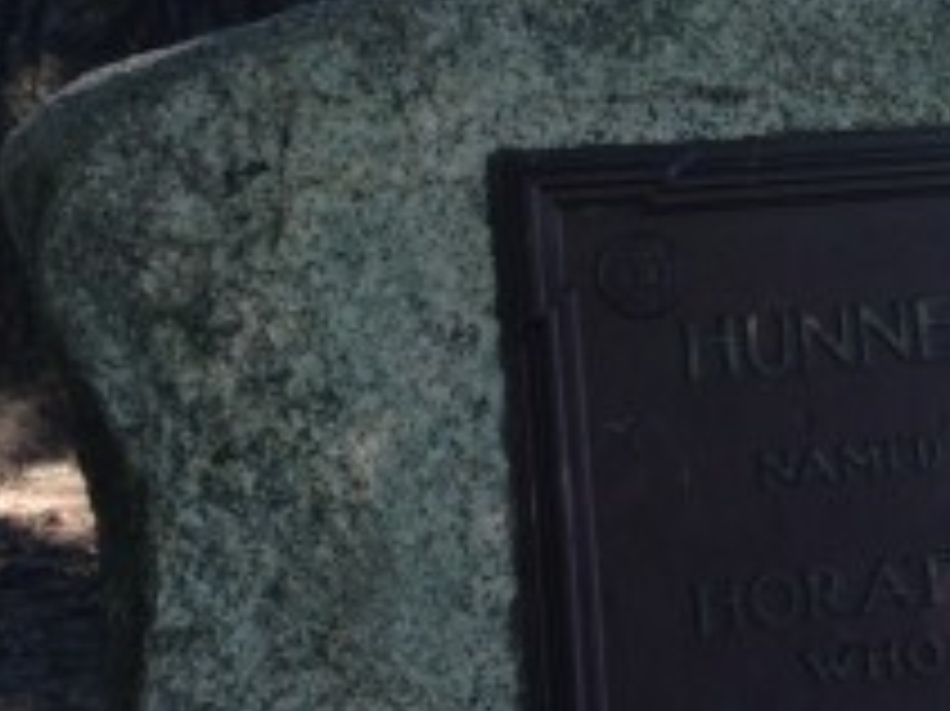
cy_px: 308
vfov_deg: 18.0
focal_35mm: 82
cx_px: 1171
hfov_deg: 21.9
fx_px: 2249
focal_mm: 4.12
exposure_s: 1/168
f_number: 2.4
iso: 50
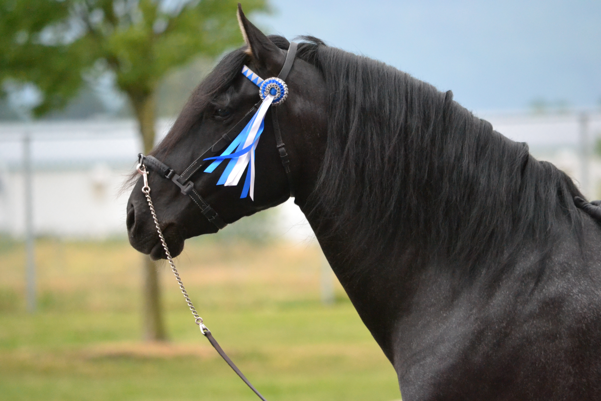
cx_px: 300
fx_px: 7512
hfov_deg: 4.6
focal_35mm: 450
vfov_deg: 3.1
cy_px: 200
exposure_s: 1/500
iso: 3200
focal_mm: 300
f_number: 5.6
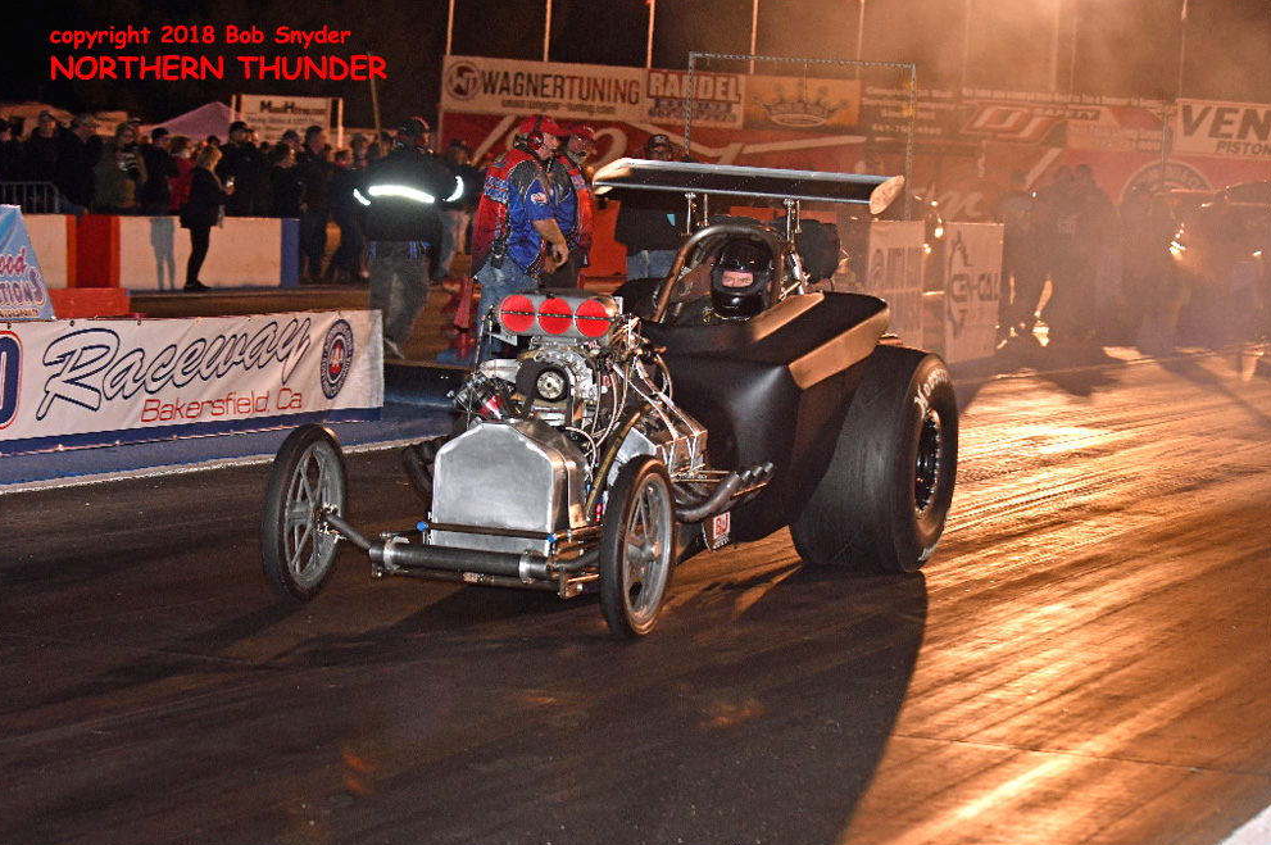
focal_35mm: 106
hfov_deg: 19.3
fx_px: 3739
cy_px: 425
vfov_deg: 12.9
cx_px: 634
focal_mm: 70
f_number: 5.6
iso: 1250
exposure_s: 1/250
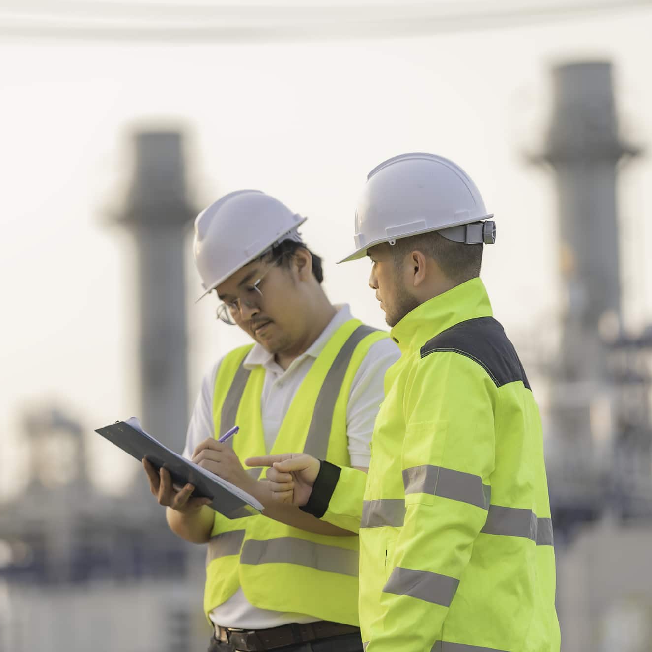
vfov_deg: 9.1
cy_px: 326
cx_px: 193
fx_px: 4091
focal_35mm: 192
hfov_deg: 9.1
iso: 100
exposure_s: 1/200
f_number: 2.8
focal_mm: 150
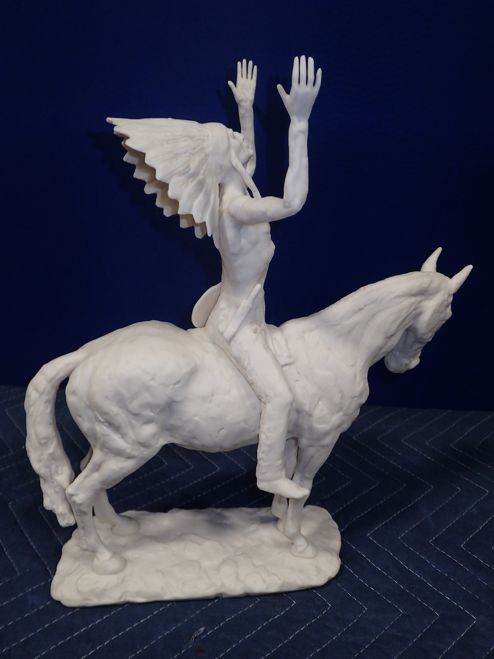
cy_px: 330
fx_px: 571
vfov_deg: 60.0
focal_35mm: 30
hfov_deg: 46.8
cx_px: 247
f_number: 2.3
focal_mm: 5.5
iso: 200
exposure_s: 1/30
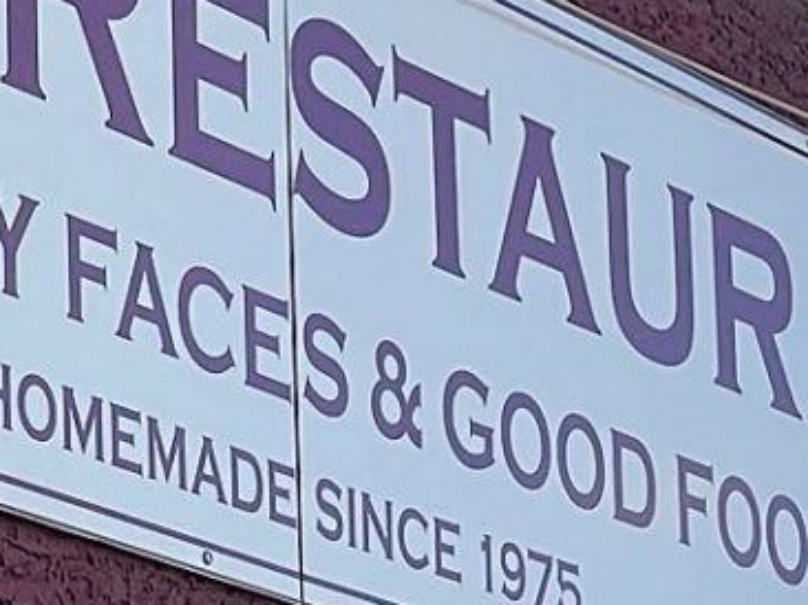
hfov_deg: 7.3
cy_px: 274
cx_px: 338
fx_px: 6368
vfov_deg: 5.4
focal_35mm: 273
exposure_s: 1/905
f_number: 2
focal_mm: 6
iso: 25
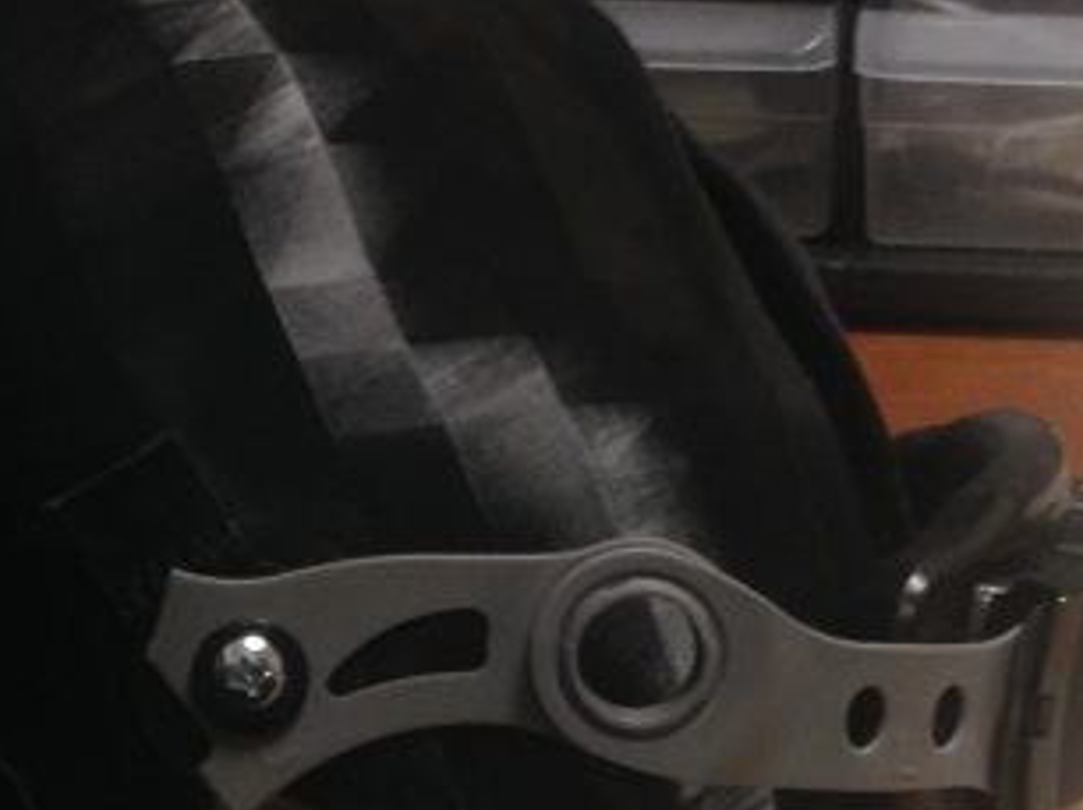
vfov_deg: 13.5
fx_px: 3376
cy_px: 782
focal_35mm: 108
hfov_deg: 18.1
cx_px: 825
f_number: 2.4
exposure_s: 1/20
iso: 125
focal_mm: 4.12
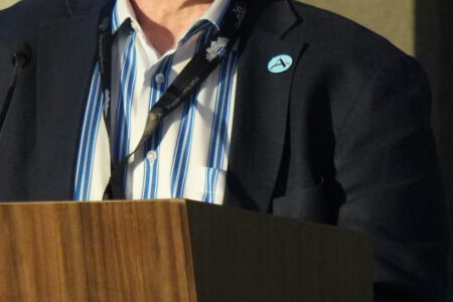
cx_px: 137
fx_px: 10947
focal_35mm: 870
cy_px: -69
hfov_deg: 2.4
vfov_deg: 1.6
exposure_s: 1/100
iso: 5000
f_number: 6.3
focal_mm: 170
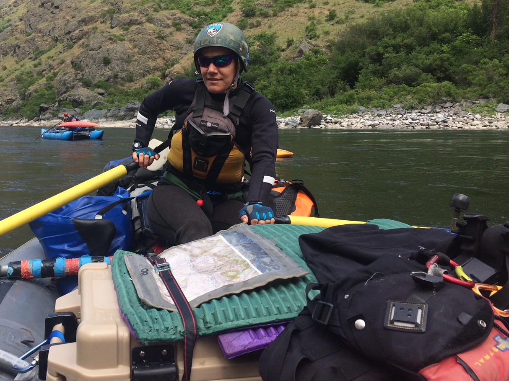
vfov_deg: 36.5
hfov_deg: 47.4
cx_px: 186
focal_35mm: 39
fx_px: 573
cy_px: 134
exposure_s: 1/805
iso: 32
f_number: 2.2
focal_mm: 4.15
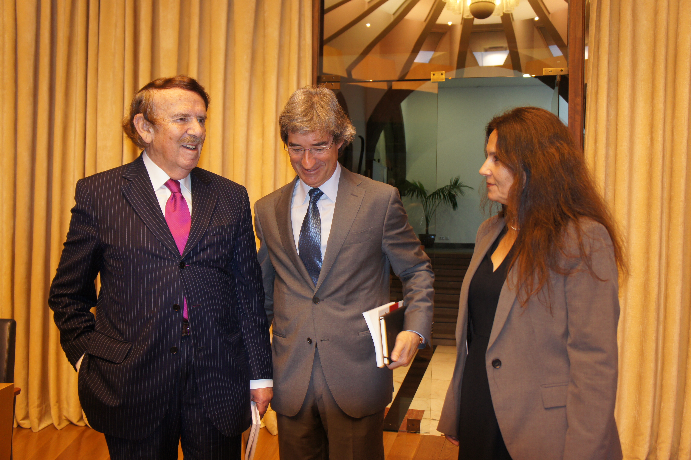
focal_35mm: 34
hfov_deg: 55.1
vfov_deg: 38.3
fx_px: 662
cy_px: 230
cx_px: 346
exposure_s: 1/60
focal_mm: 23
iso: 400
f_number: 4
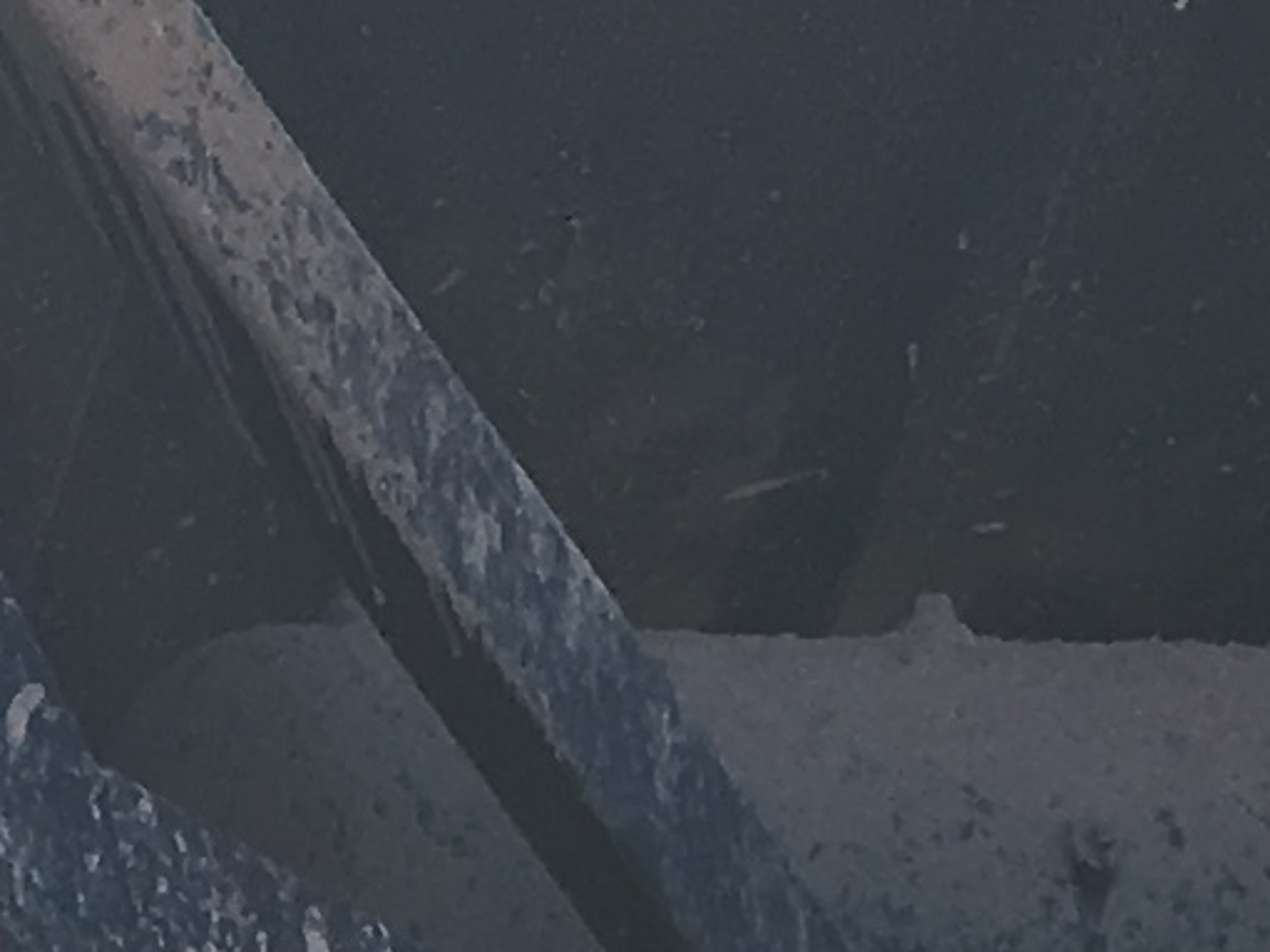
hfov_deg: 8.6
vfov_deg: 6.1
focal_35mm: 229
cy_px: 2595
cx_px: 306
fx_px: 8400
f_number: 2.2
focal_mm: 4.15
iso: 25
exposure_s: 1/1040
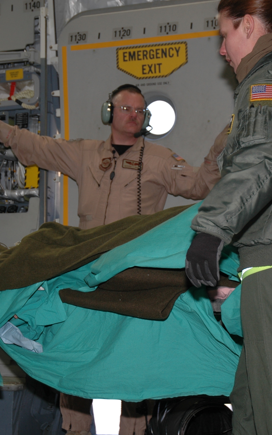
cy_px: 219
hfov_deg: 16.5
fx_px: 937
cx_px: 107
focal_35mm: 79
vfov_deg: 26.1
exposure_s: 1/60
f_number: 4.2
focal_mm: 34
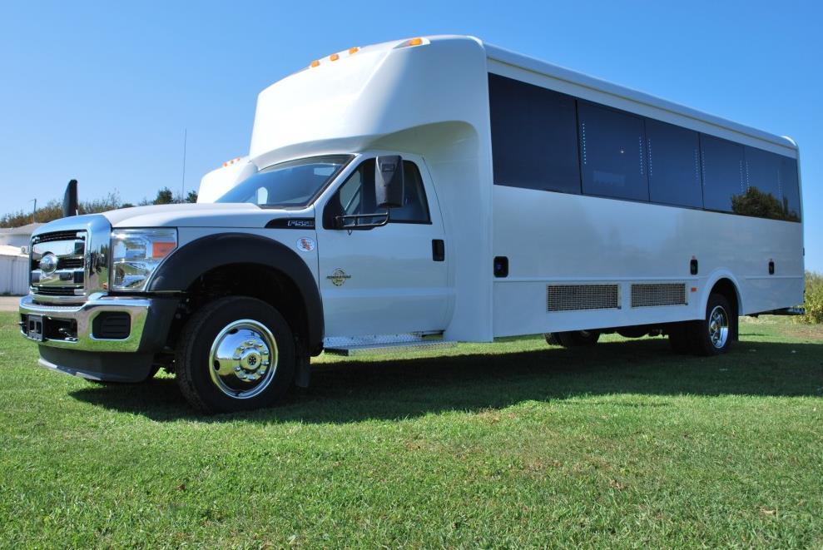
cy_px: 275
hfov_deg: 57.2
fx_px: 755
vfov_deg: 40.0
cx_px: 412
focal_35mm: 33
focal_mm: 22
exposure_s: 1/250
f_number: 8
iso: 100
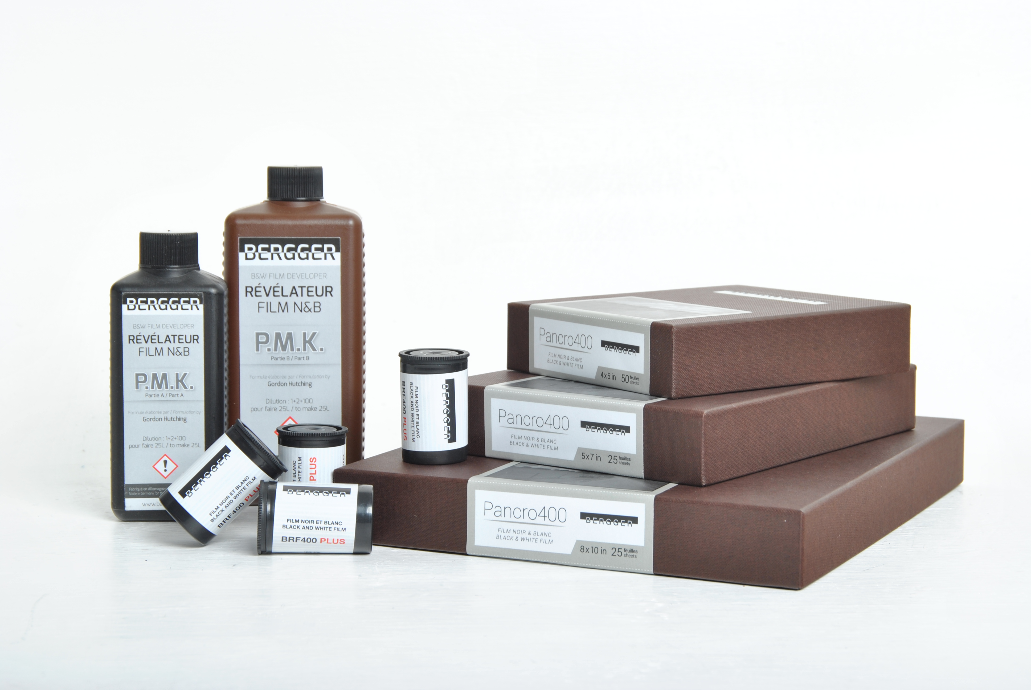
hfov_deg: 26.0
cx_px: 516
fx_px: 2237
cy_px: 345
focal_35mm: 78
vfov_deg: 17.5
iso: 100
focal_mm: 52
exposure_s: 1/200
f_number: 9
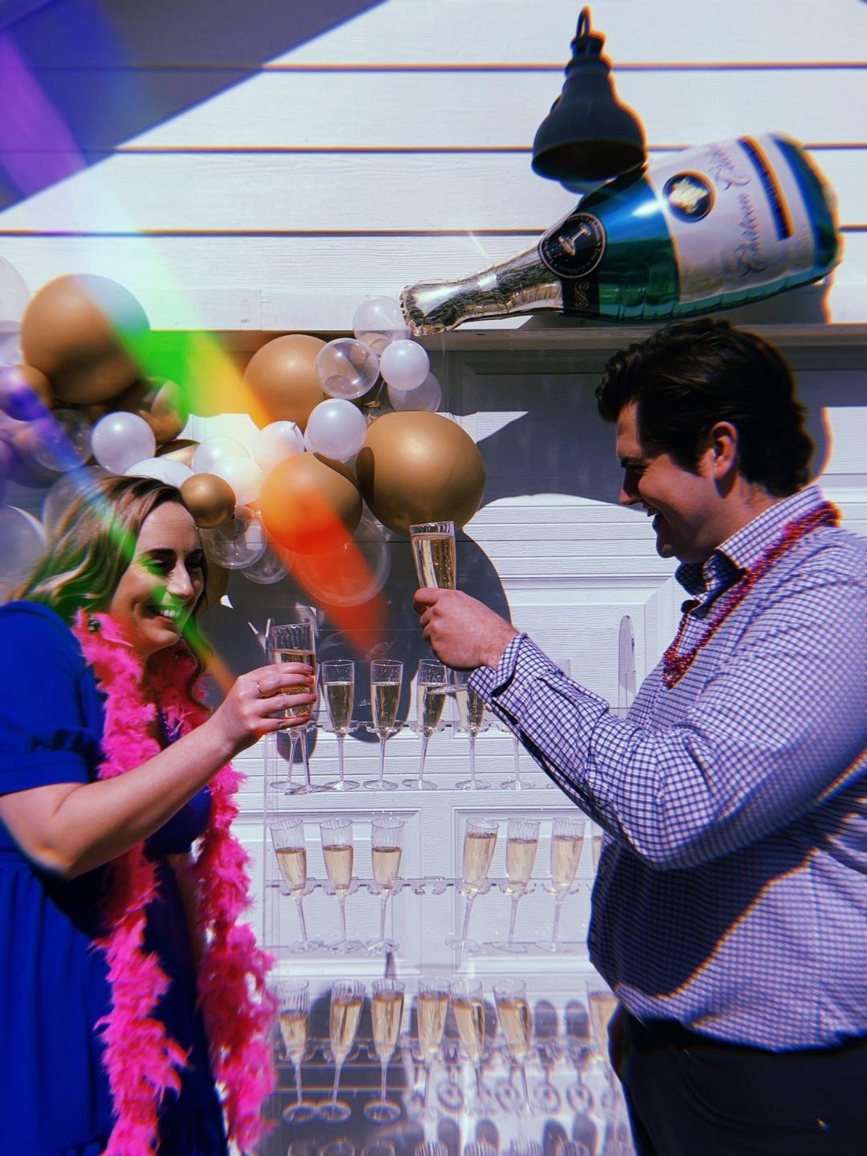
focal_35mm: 59
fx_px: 1970
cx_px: 434
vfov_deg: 32.7
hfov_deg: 24.8
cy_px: 578
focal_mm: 5.1
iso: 40
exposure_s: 1/12048
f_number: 1.6
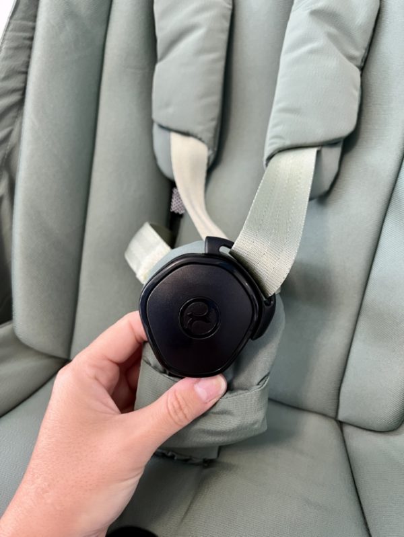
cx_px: 202
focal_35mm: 26
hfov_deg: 53.1
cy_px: 268
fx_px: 404
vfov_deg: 67.3
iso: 200
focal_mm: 5.7
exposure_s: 1/60
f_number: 1.5
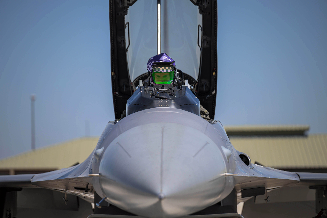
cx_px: 164
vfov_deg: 6.9
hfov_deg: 10.3
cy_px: 109
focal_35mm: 200
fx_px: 1817
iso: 32
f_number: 3.2
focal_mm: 200
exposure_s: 1/800
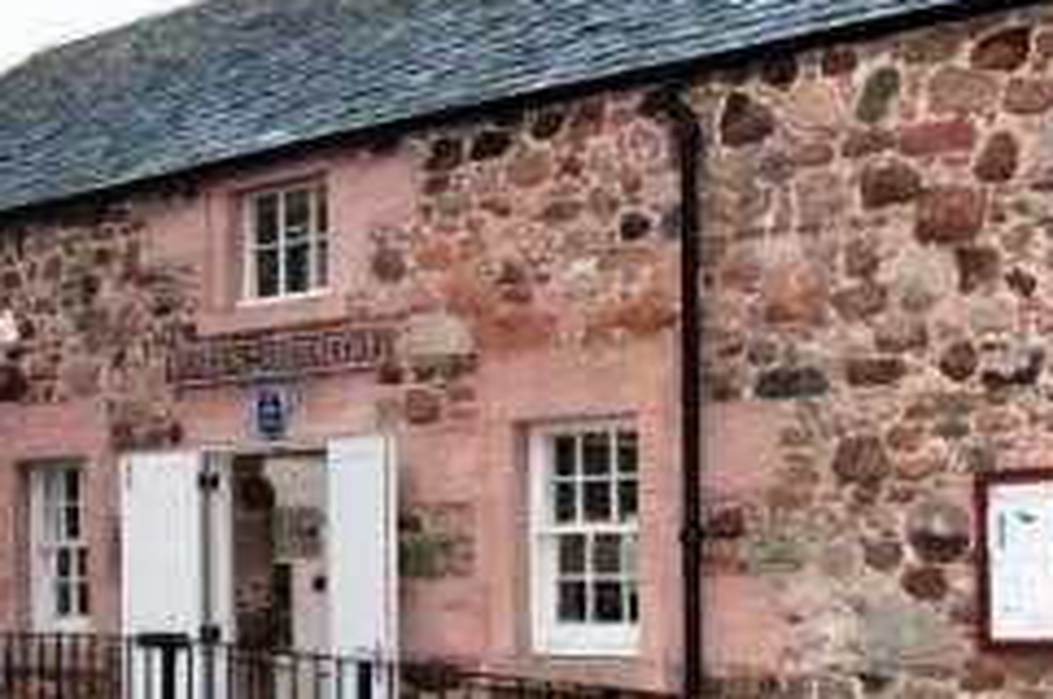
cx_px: 481
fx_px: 1957
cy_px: 564
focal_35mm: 67
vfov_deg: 20.0
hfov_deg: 30.1
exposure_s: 1/60
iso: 320
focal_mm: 24
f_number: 5.6
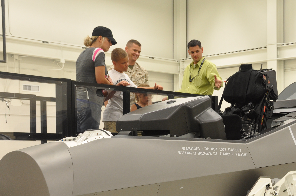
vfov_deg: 19.8
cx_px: 211
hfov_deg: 29.4
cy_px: 152
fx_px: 558
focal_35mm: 68
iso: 500
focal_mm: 26
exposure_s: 1/40
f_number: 6.3
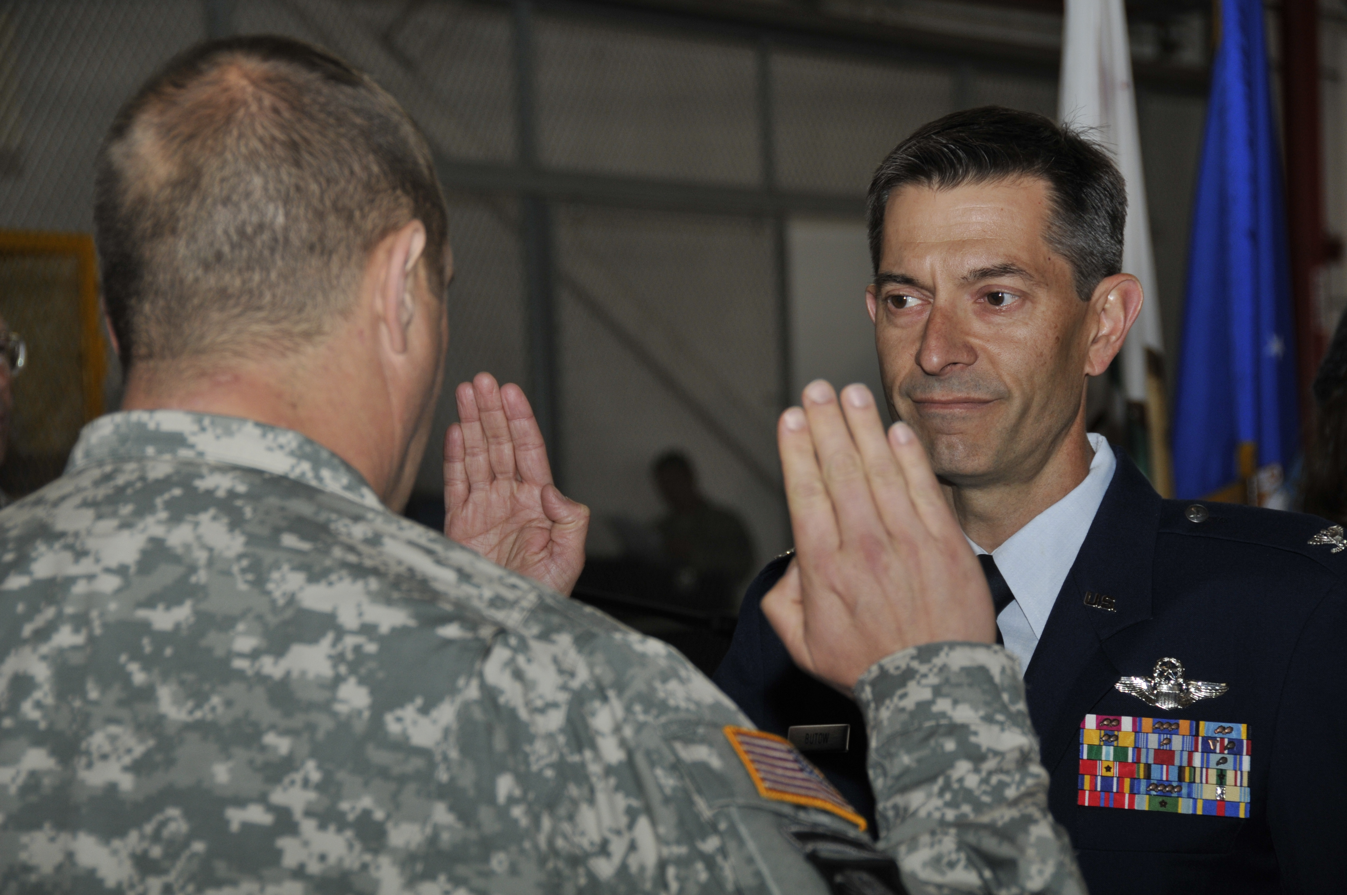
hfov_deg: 18.2
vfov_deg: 12.1
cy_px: 448
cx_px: 674
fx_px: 4204
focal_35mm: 112
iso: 320
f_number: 5
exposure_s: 1/125
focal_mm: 75
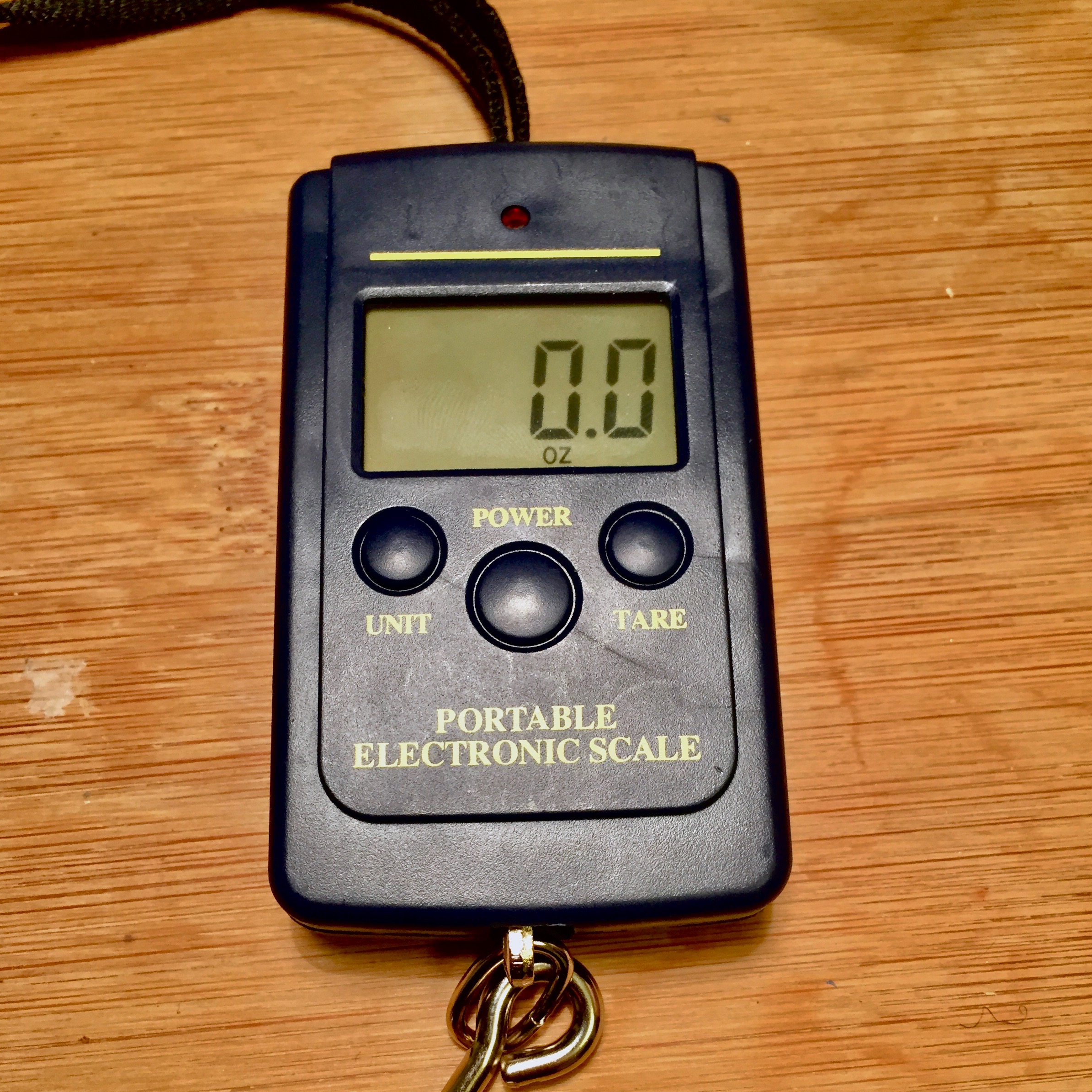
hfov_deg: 47.2
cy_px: 656
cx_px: 541
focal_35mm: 35
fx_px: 1249
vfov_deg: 46.9
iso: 50
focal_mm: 4.15
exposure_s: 1/33
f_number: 2.2
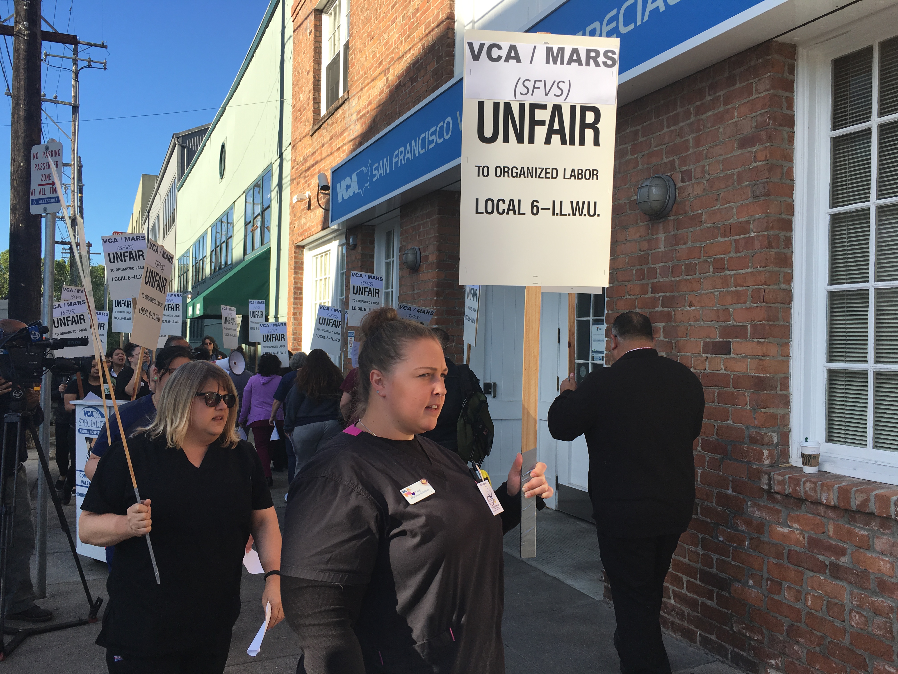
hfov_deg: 61.7
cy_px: 337
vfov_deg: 48.2
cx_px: 449
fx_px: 752
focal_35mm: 29
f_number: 2.2
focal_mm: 4.15
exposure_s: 1/754
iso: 25
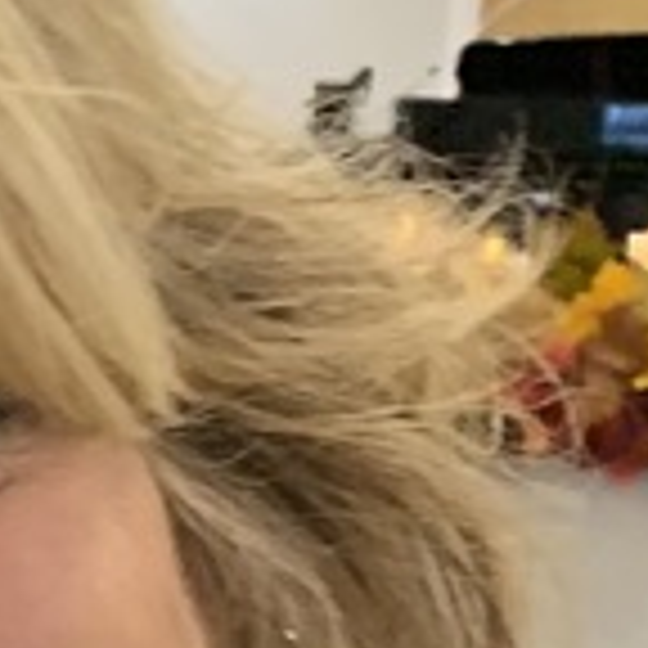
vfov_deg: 10.2
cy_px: 1143
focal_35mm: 163
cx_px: -832
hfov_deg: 9.7
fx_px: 3452
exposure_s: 1/30
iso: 640
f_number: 1.8
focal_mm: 4.25
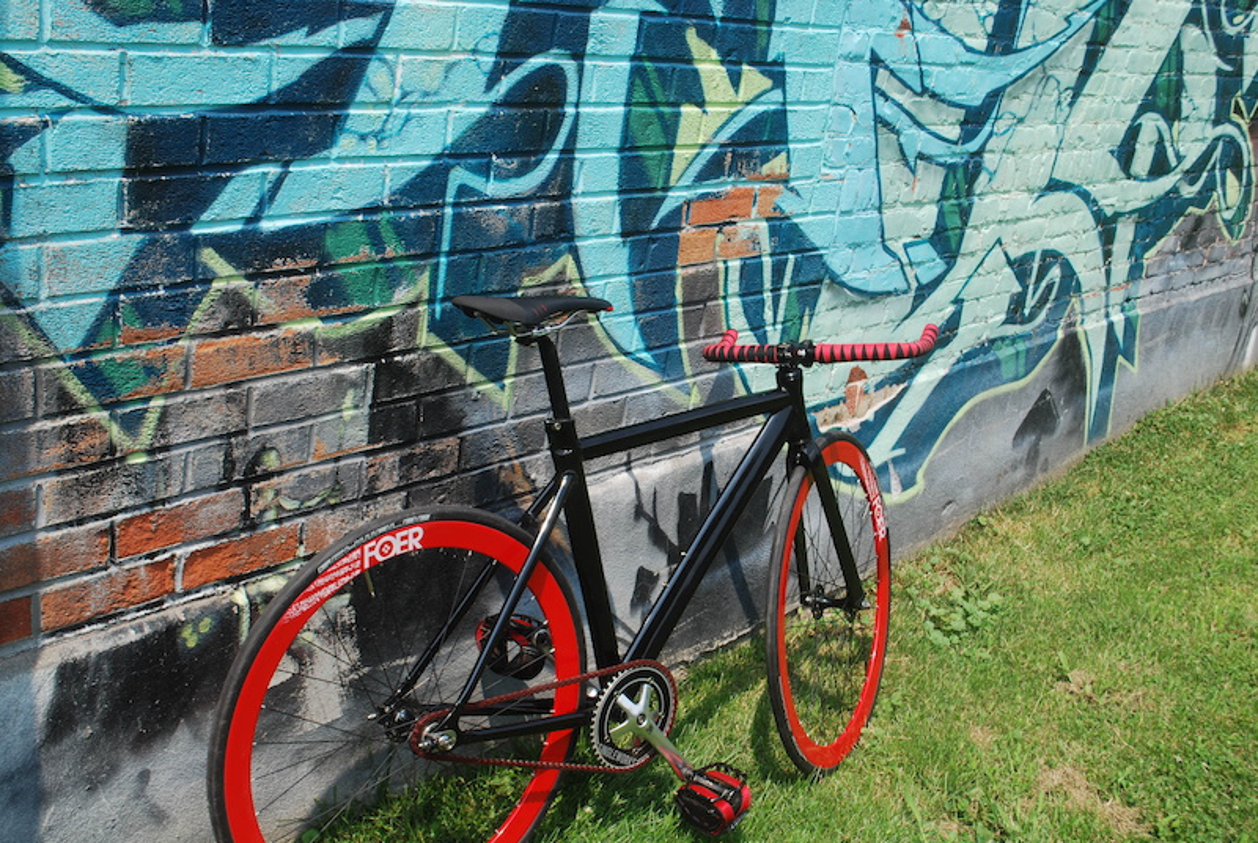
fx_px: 1470
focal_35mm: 42
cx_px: 629
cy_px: 422
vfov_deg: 32.0
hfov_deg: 46.3
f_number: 6.3
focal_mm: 28
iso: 100
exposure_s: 1/125
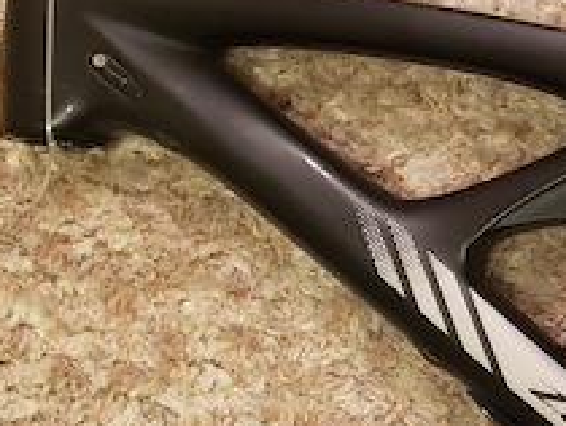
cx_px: 881
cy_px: 280
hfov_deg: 17.5
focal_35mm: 99
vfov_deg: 14.9
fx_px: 1621
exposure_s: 1/17
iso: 250
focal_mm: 4.3
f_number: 1.5
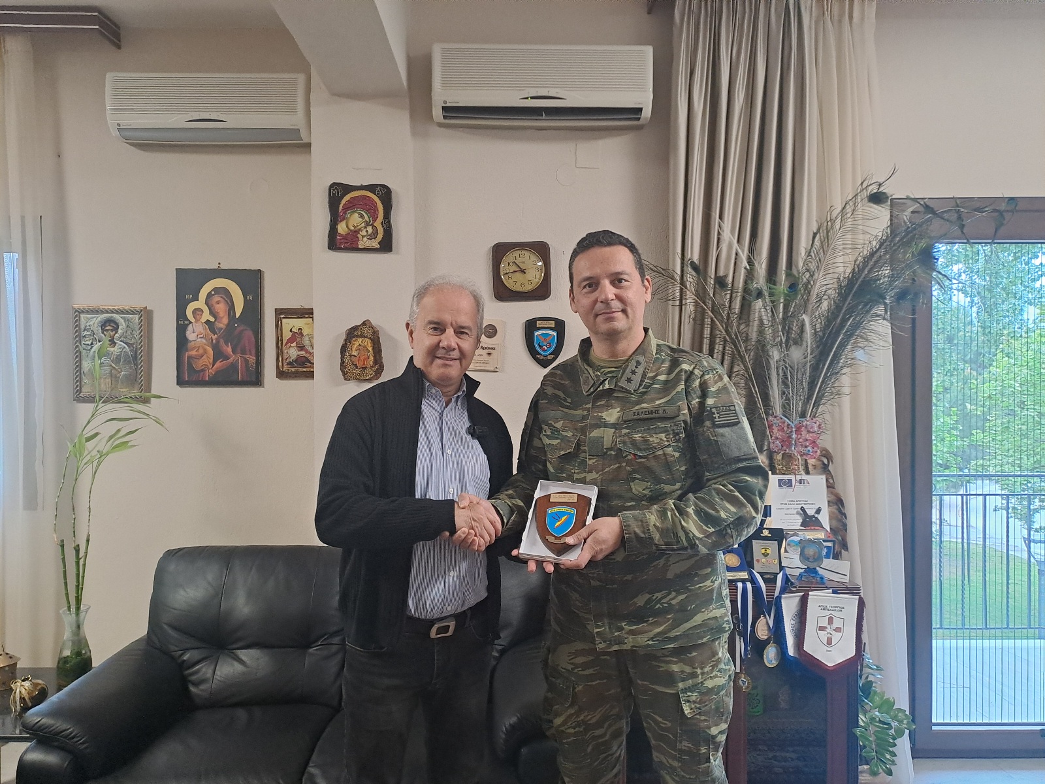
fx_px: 755
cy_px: 392
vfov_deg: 54.9
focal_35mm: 25
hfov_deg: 69.4
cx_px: 522
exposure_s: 1/50
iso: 250
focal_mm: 4.65
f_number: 1.8
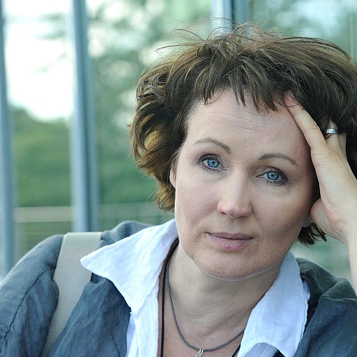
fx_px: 1575
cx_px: 260
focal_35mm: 135
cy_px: 179
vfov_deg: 12.9
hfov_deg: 12.9
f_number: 5.6
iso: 500
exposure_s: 1/180
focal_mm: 105
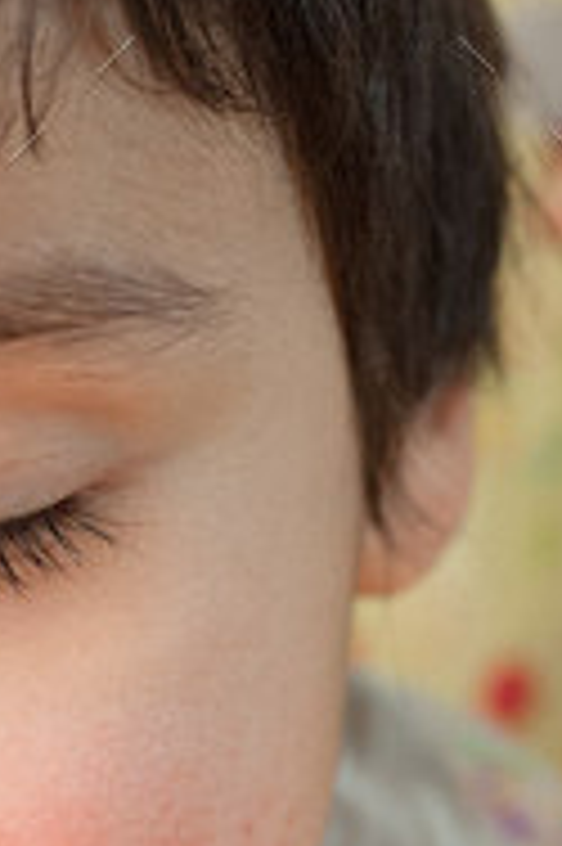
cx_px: -400
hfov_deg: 5.7
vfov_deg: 8.6
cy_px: 1195
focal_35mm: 236
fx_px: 5536
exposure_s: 1/125
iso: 1250
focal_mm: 50
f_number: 3.5
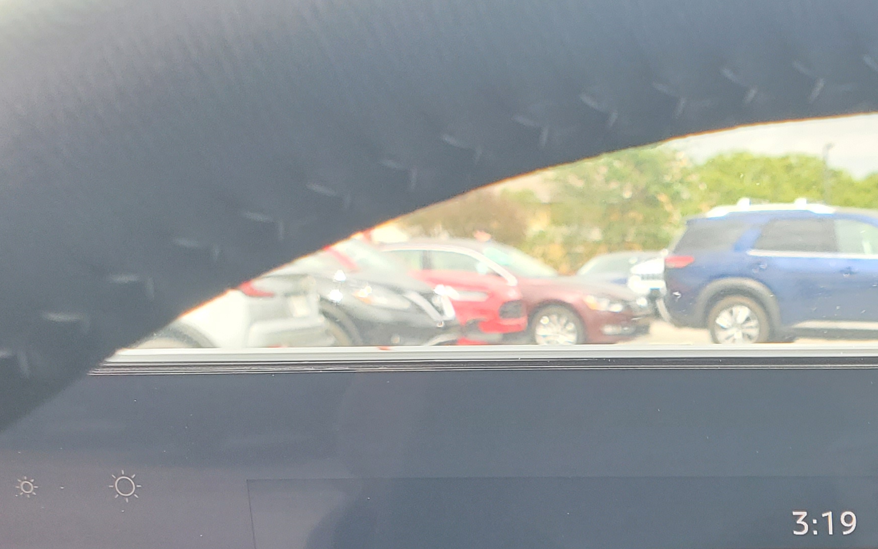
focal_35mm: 64
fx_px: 1531
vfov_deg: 18.9
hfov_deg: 28.9
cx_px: 970
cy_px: 706
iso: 50
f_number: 2.4
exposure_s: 1/207
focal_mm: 4.3
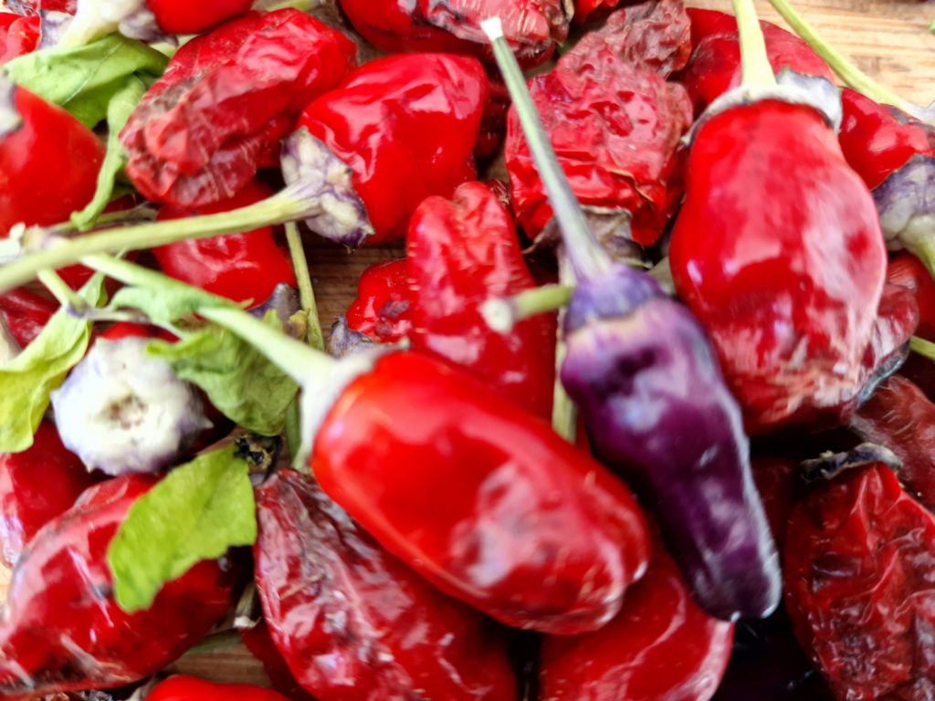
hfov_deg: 73.9
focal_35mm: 23
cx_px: 468
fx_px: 621
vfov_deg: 58.9
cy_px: 350
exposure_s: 1/60
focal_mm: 6.4
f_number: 1.8
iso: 64
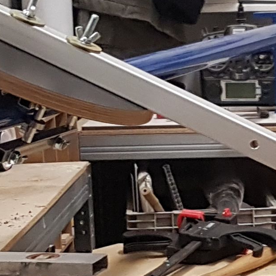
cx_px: 310
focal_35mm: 149
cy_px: 176
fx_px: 1344
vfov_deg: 11.7
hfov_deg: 11.5
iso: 160
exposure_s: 1/50
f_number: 1.7
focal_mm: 4.2
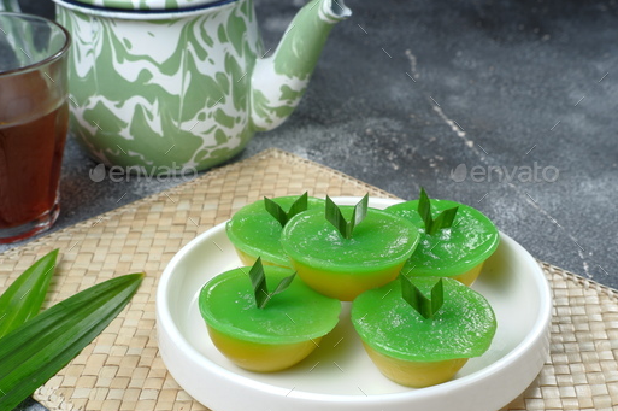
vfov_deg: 22.2
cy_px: 230
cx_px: 320
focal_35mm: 61
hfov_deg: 32.9
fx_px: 1046
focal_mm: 35
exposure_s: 1/125
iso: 100
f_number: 10
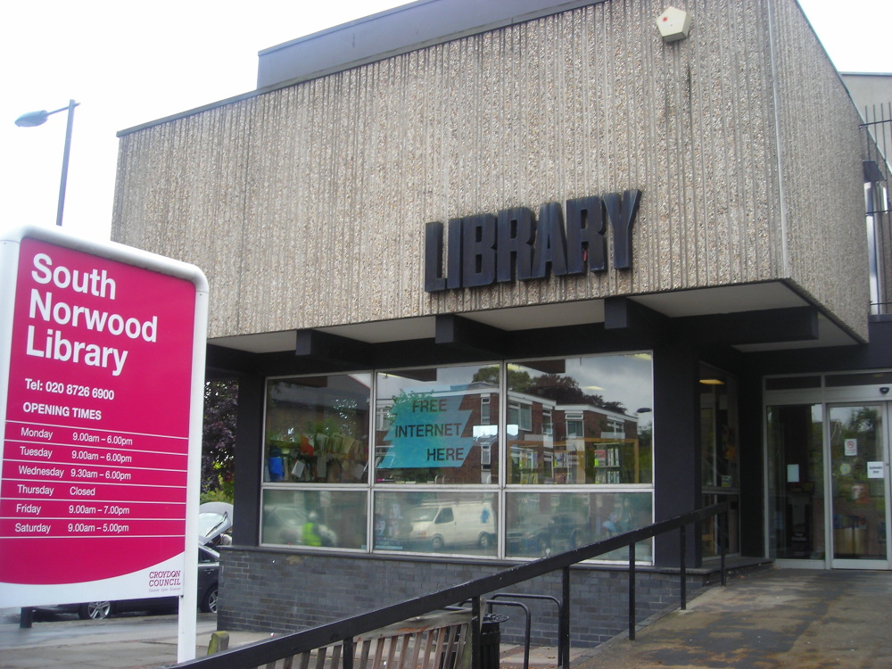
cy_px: 334
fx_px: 979
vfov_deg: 37.7
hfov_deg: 49.0
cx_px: 446
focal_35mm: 38
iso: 50
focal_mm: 6.3
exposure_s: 1/106
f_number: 3.2
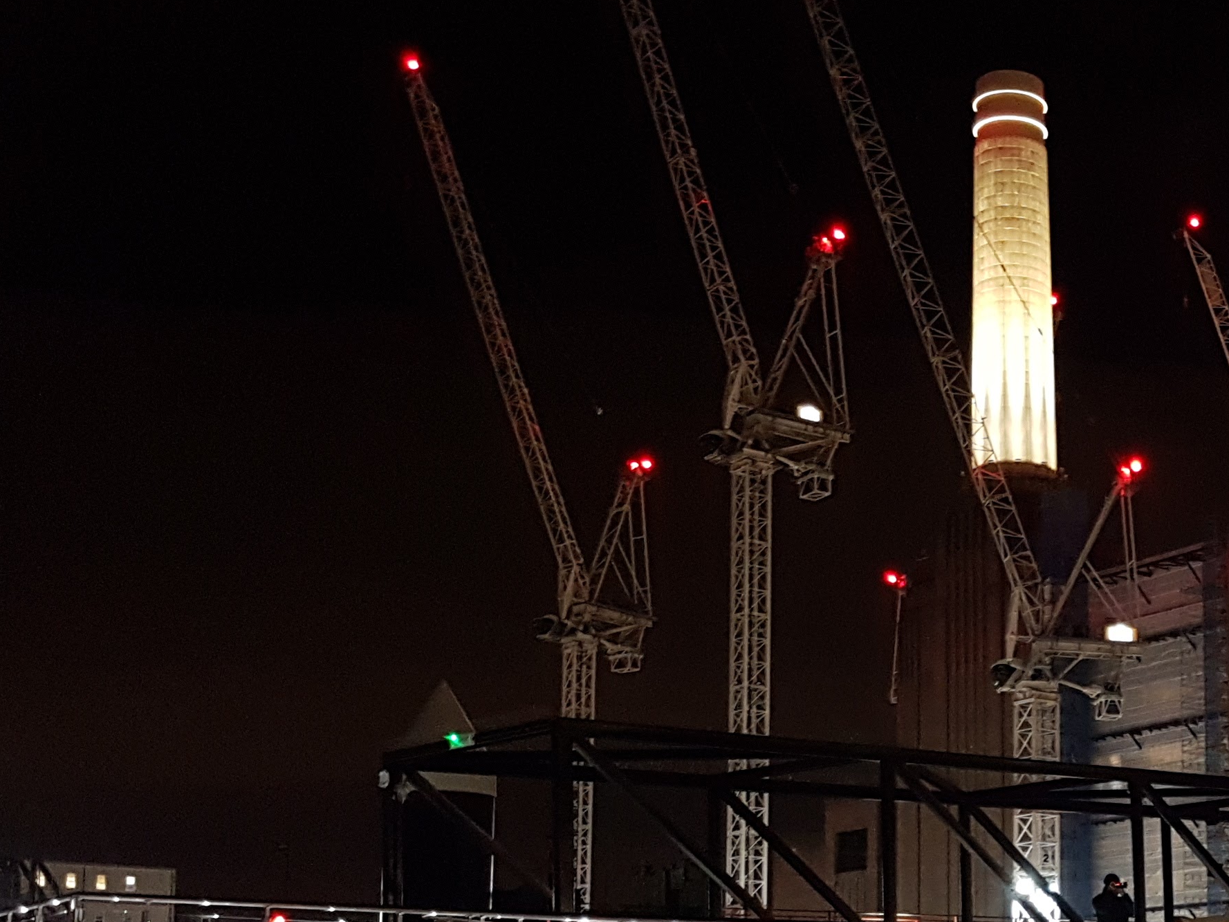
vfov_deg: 24.2
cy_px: 803
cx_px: 1138
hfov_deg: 31.0
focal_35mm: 59
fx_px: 2095
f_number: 1.7
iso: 250
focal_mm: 4.2
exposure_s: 1/10
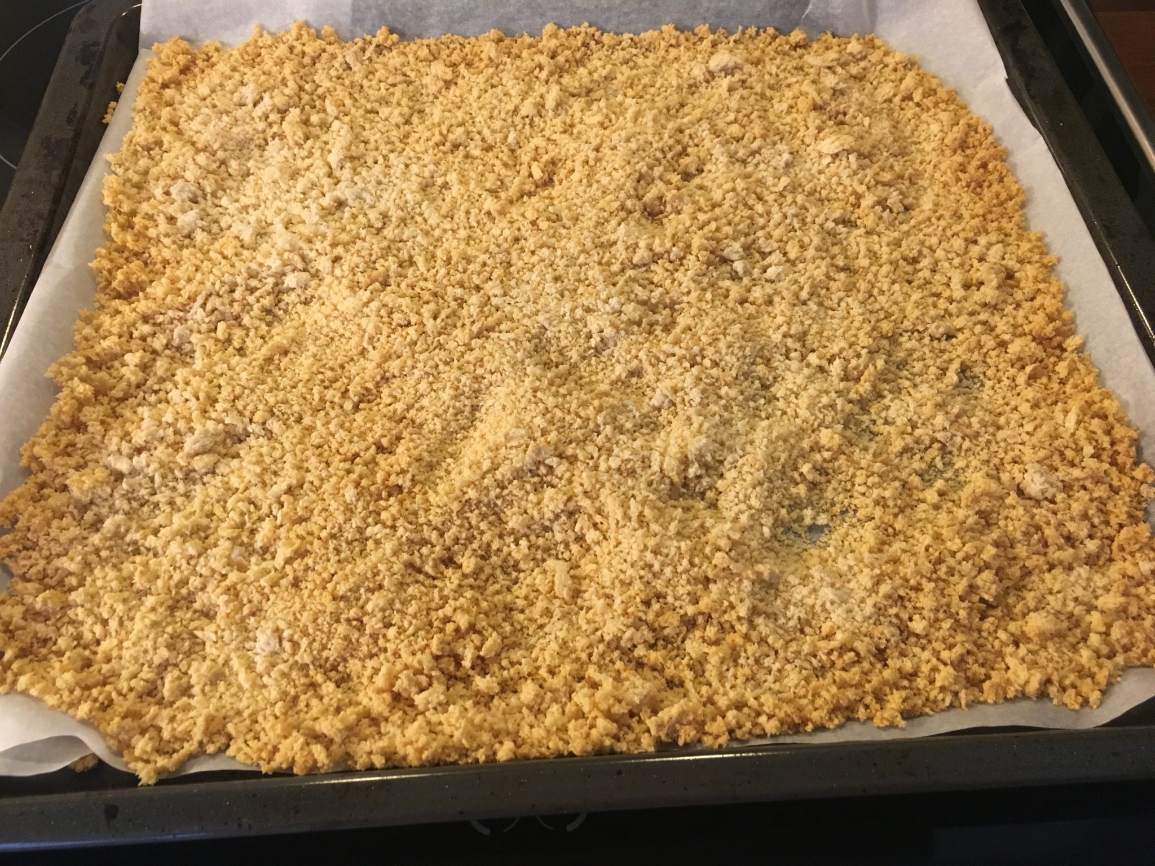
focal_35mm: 29
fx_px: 968
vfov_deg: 48.2
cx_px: 578
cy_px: 433
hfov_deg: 61.7
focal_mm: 4.15
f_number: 2.2
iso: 160
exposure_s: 1/33
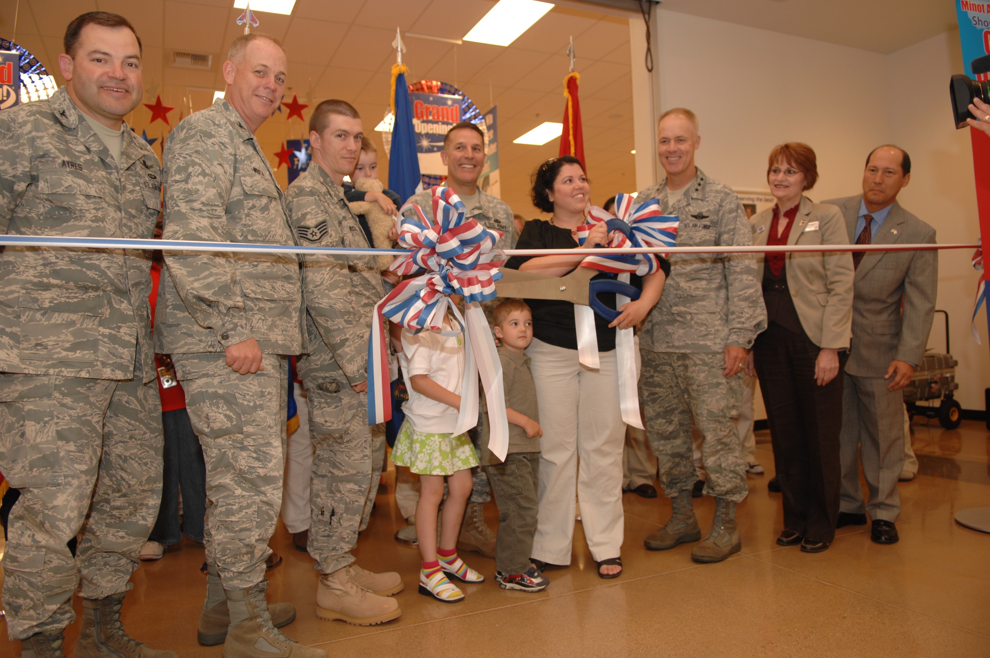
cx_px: 495
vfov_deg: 50.3
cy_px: 329
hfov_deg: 70.5
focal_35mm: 26
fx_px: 700
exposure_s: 1/60
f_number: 2.8
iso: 200
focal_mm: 17
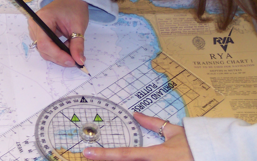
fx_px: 847
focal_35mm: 121
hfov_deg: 17.1
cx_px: 58
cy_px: 38
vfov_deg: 10.8
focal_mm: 10.7
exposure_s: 1/45
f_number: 3.4
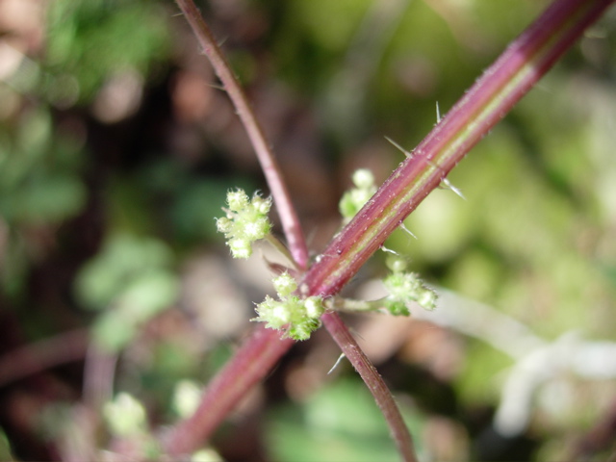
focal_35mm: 41
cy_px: 231
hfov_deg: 45.8
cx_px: 308
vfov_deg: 35.1
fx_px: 730
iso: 64
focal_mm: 8.5
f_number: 2.9
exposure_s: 1/157
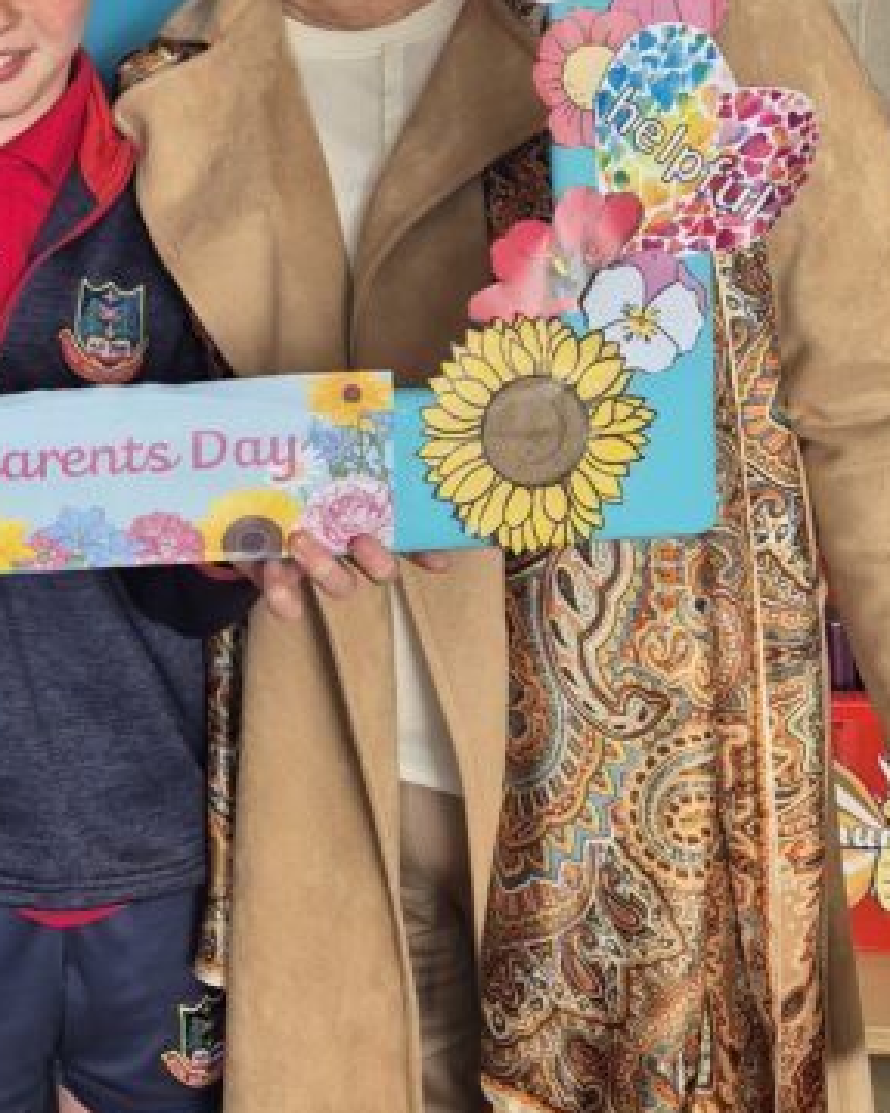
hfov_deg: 22.6
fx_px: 2108
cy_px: 391
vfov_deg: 29.4
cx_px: -65
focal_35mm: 64
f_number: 1.8
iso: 100
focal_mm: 5.4
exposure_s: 1/120
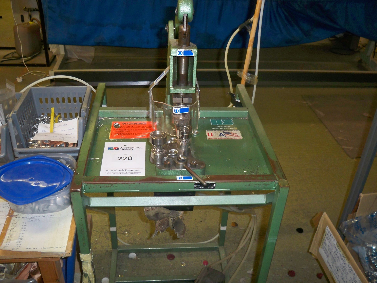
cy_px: 140
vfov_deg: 39.7
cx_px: 190
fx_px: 392
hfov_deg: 51.4
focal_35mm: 36
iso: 200
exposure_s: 1/60
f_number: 3.1
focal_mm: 6.3
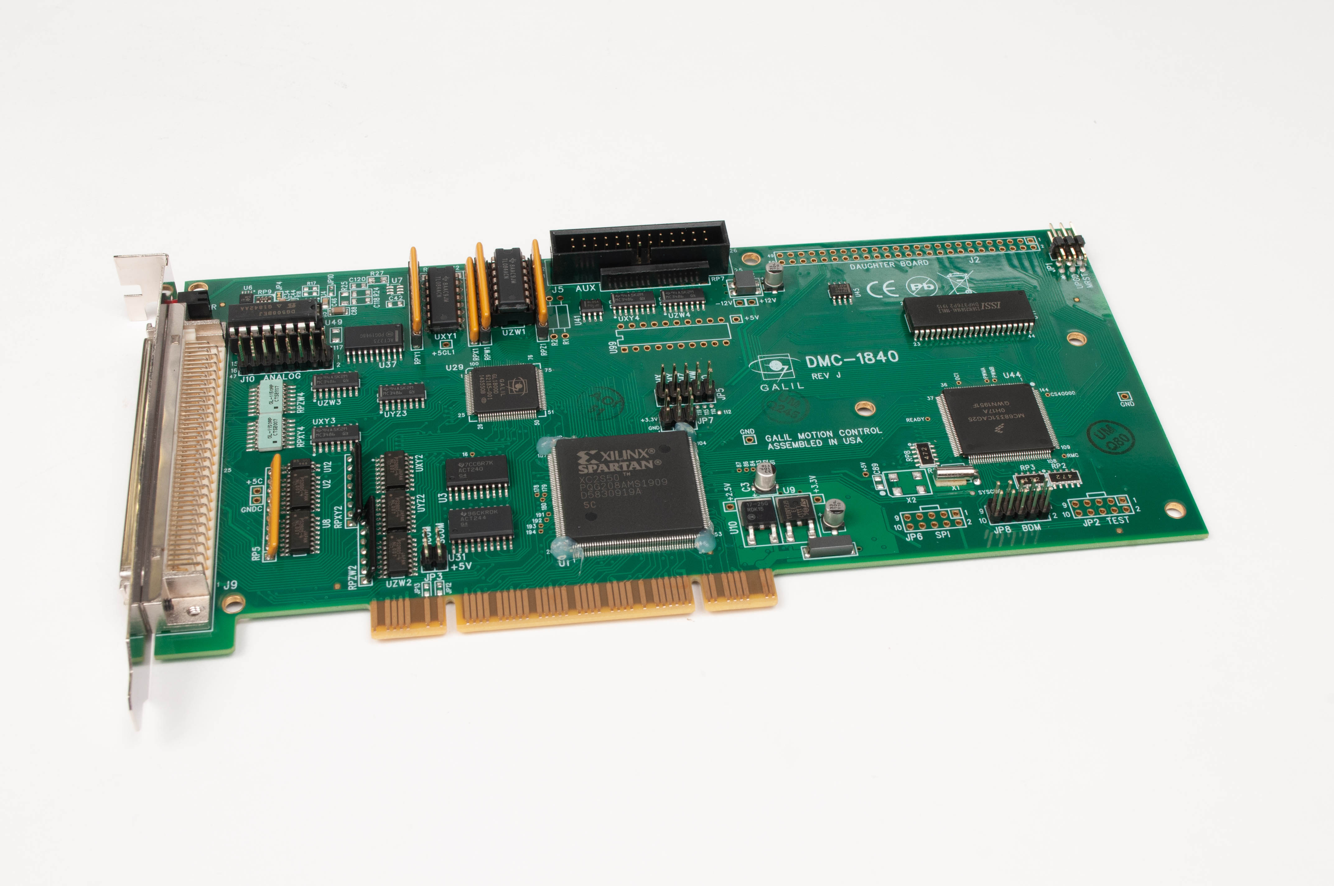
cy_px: 443
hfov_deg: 41.2
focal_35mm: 48
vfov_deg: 28.0
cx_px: 667
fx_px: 1776
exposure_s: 1/40
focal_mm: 32
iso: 200
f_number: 13
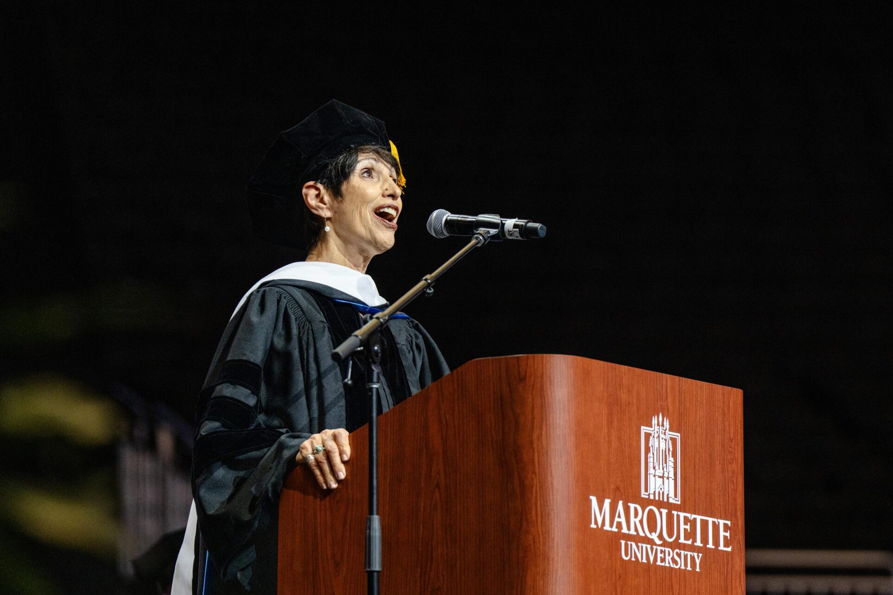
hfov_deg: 9.7
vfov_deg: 6.4
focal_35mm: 213
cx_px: 475
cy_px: 311
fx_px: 5283
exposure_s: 1/250
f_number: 4
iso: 3200
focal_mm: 200
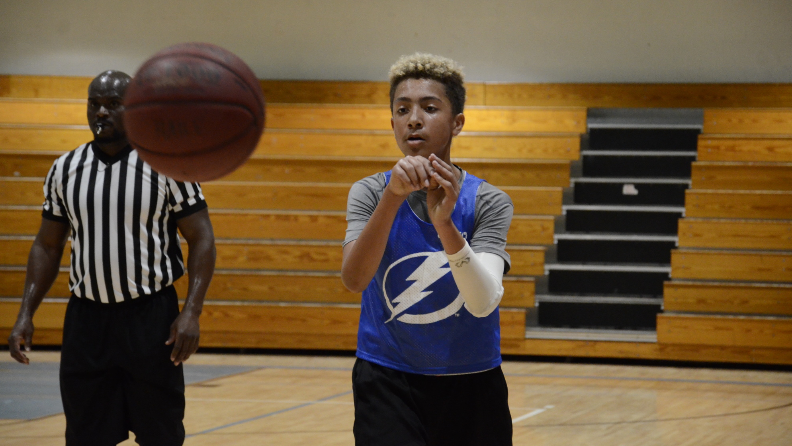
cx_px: 395
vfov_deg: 7.3
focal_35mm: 166
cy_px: 199
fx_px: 3476
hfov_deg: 13.0
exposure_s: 1/250
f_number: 5.6
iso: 3200
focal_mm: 105
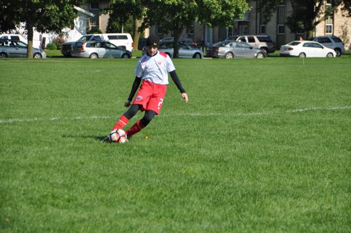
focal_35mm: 195
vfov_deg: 7.0
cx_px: 176
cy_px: 116
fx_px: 1898
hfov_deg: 10.6
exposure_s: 1/2000
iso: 400
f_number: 7.1
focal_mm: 130
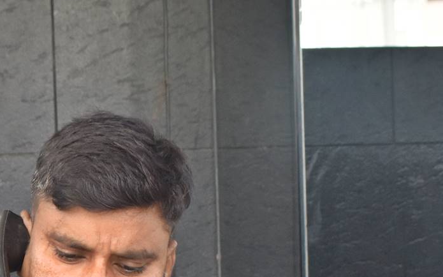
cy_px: 389
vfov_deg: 8.4
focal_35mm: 154
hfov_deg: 13.5
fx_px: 1859
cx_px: 31
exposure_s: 1/100
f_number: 5.6
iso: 400
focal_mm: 28
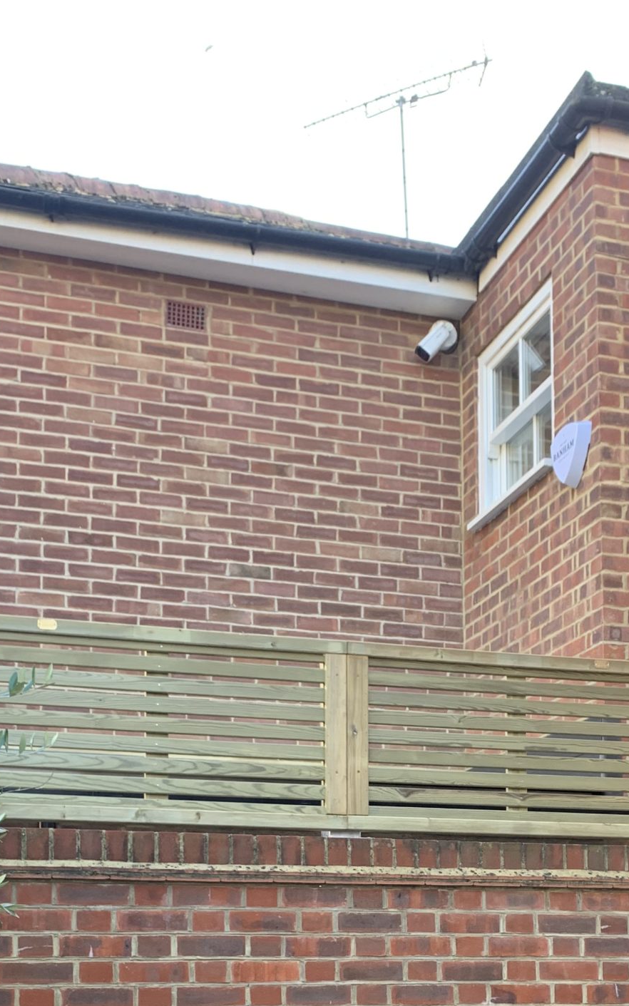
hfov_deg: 25.8
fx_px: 1371
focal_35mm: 50
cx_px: 391
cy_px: 893
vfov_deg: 37.8
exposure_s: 1/121
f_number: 1.8
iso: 64
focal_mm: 4.25
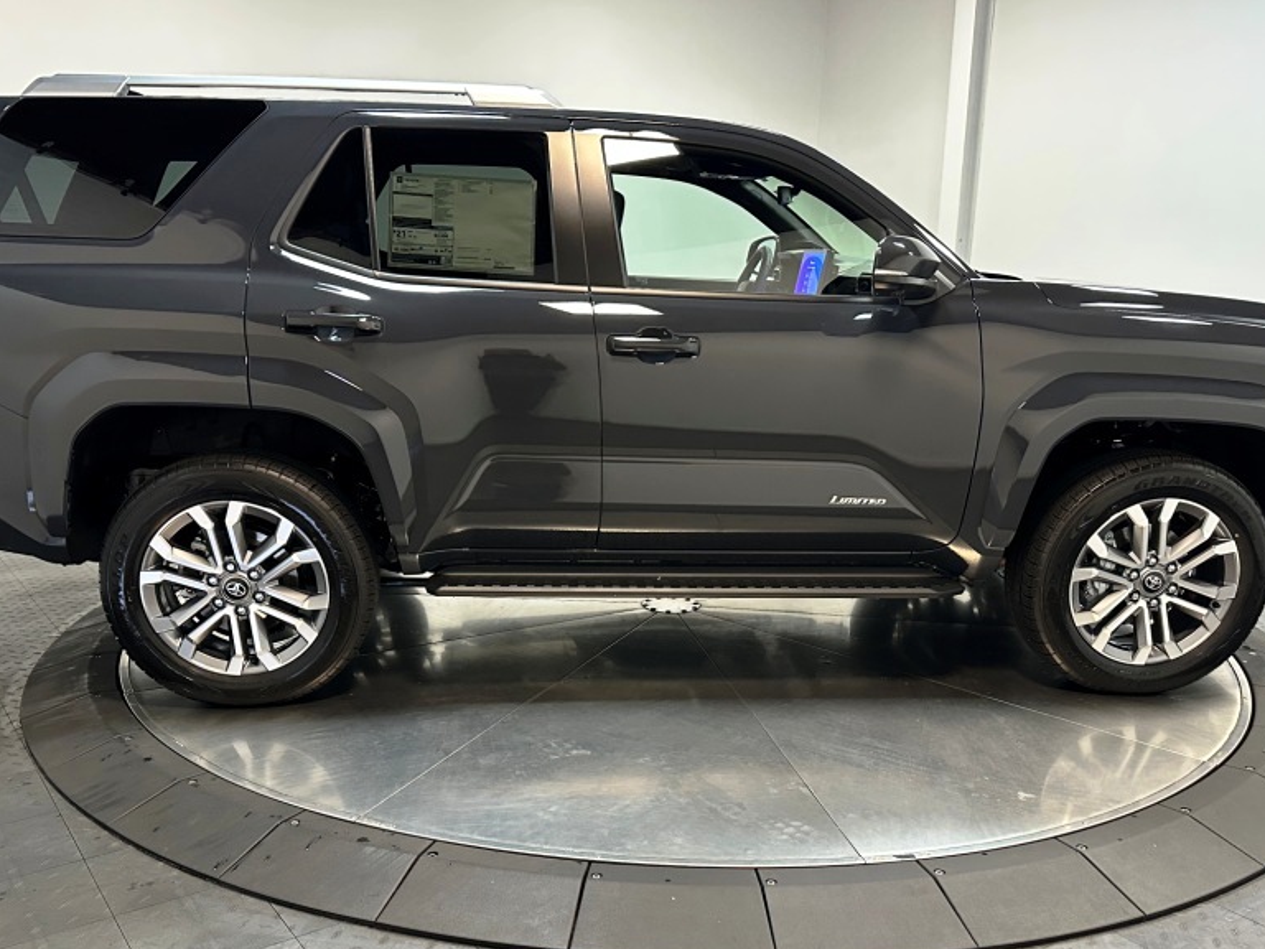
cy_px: 593
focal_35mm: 32
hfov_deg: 56.8
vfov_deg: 43.8
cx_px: 603
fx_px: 1169
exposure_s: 1/60
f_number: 1.78
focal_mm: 6.86
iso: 640
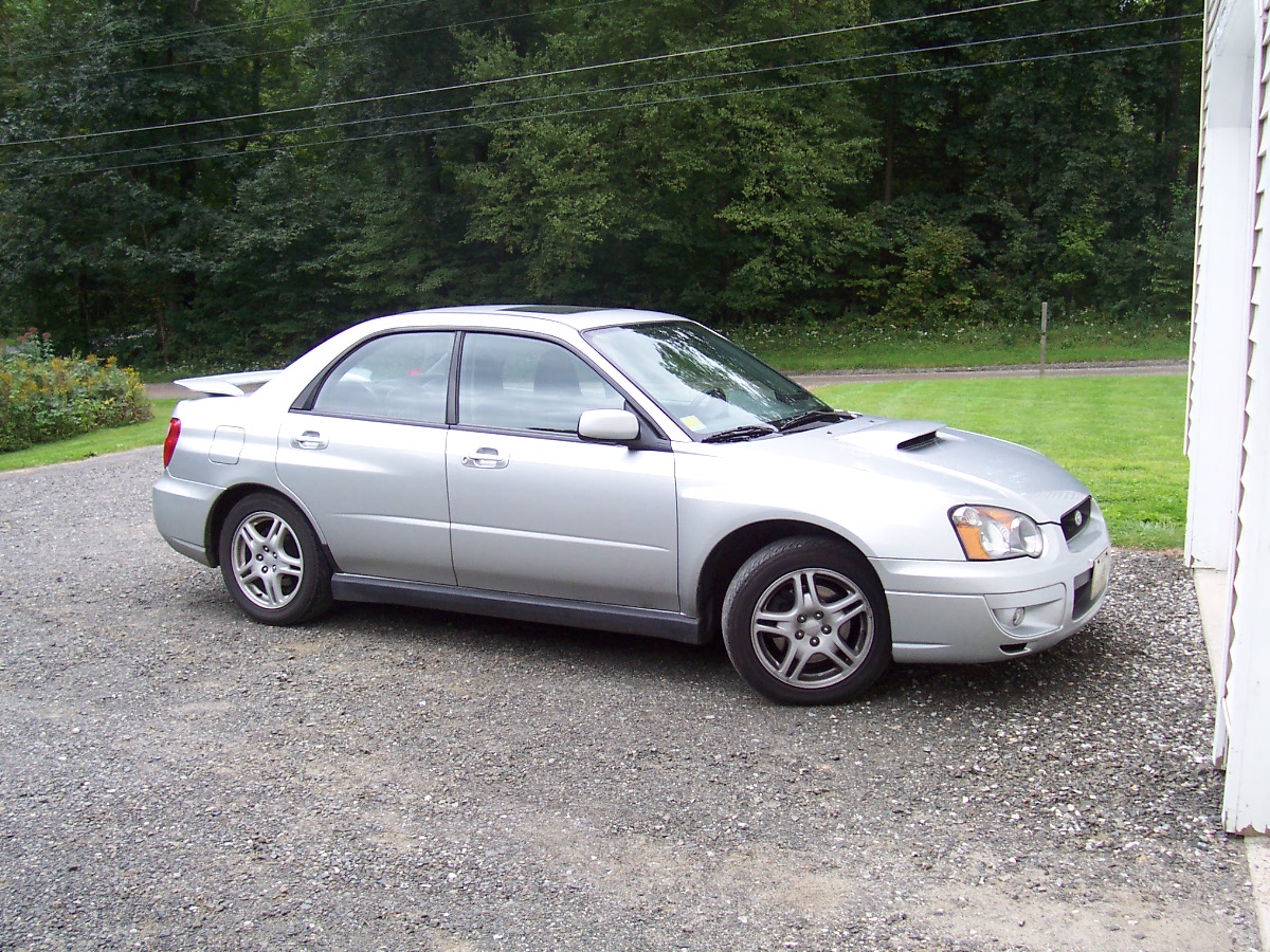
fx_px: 1357
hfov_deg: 50.1
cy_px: 476
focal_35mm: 37
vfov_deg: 38.7
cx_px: 635
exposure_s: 1/90
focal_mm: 5.6
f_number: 2.8
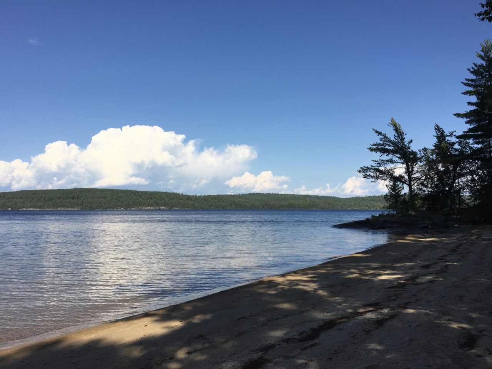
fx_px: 412
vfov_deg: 48.2
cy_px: 184
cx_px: 246
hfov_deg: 61.7
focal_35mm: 29
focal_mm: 4.15
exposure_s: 1/2331
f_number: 2.2
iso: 25
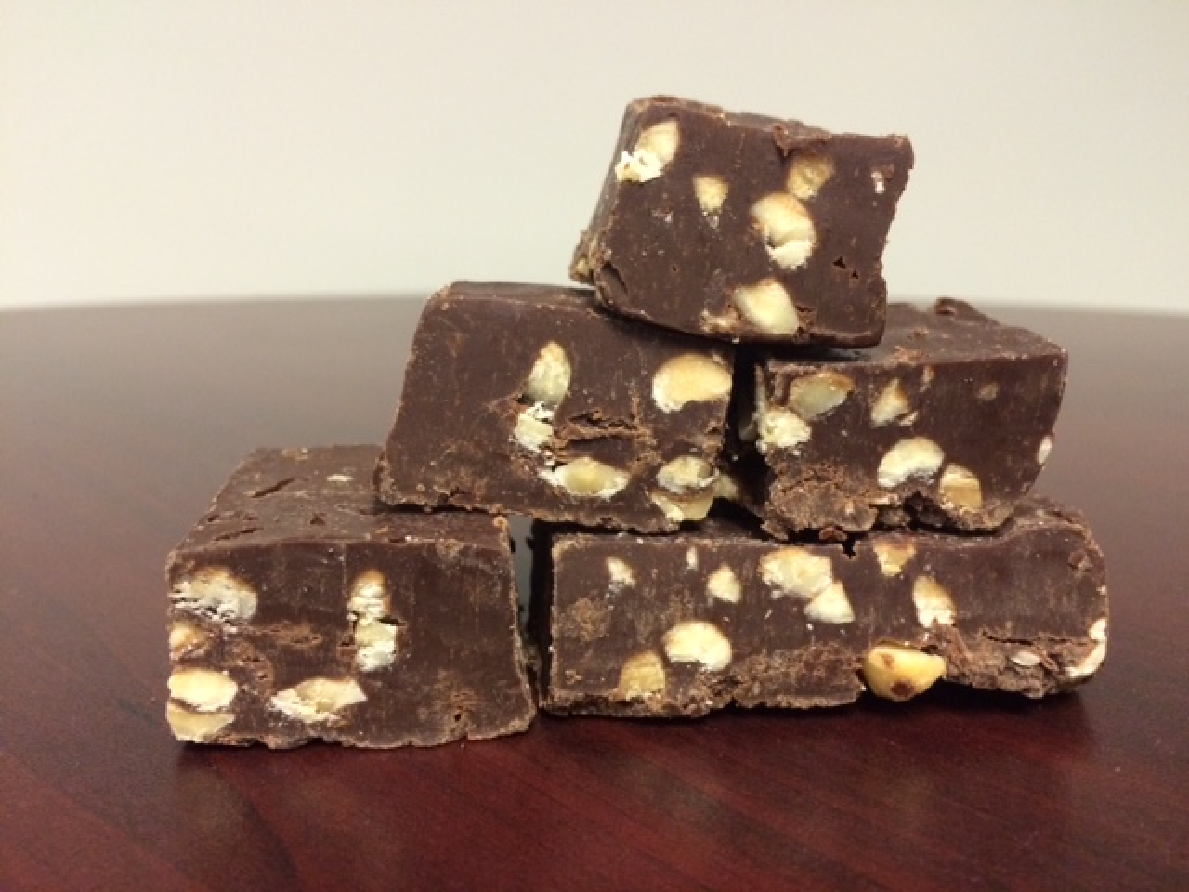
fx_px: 996
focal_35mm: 29
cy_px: 446
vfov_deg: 48.2
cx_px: 594
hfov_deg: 61.7
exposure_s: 1/20
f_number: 2.2
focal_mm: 4.15
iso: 320
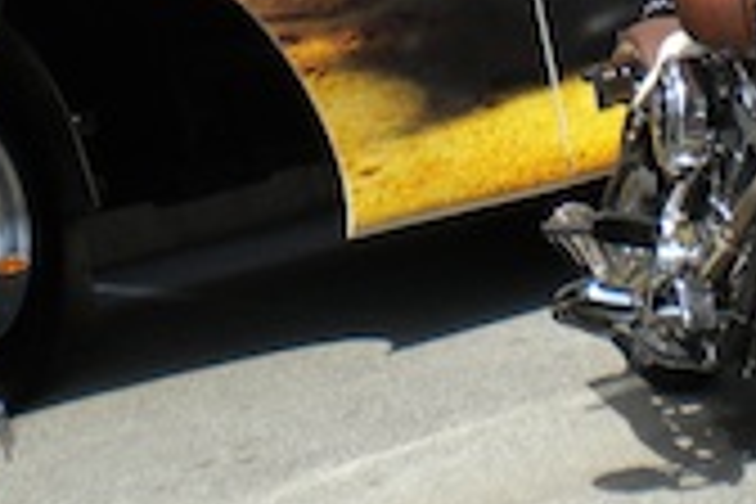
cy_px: -268
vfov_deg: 11.0
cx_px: 382
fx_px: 2499
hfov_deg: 17.2
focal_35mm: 119
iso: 80
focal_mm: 6.3
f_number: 4.6
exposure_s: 1/585
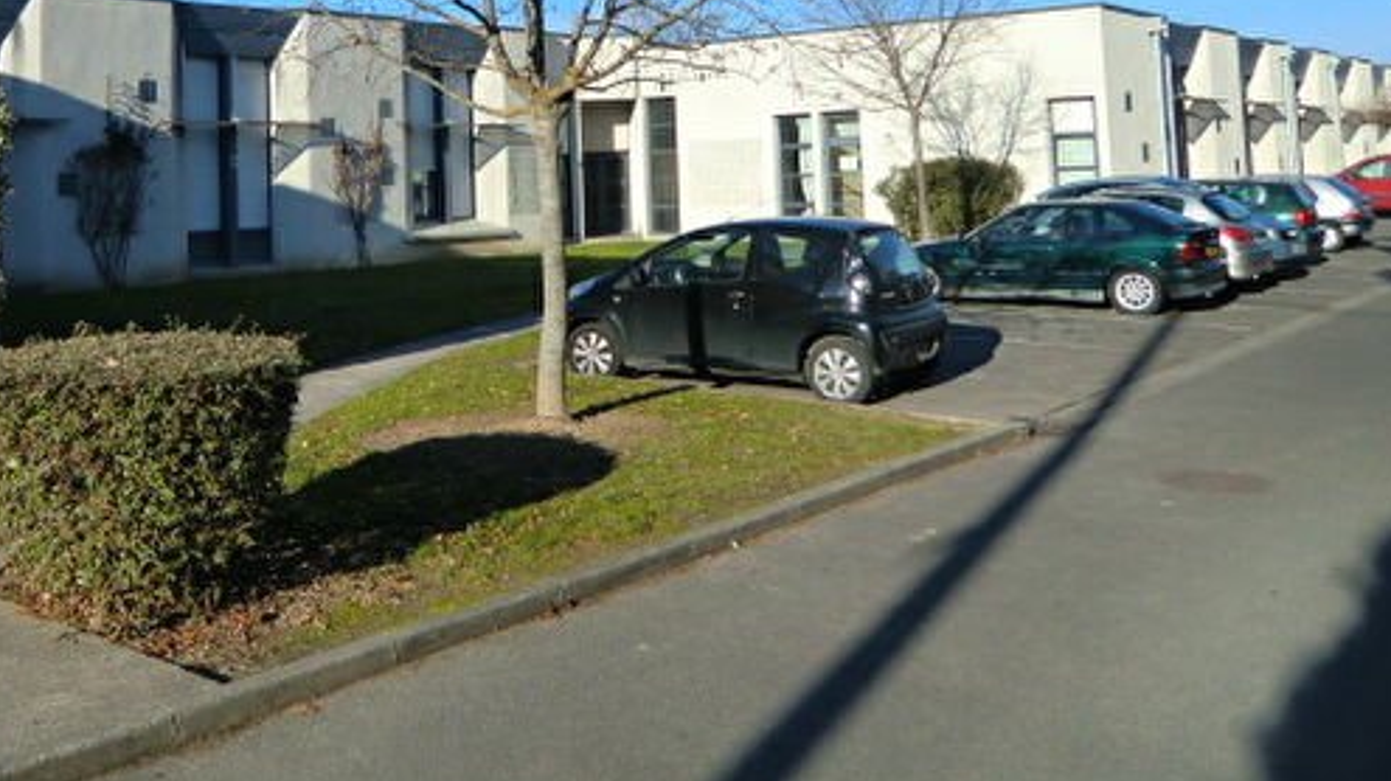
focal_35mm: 37
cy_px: 69
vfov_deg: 30.5
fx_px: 1364
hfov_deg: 52.9
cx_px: 458
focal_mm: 4.3
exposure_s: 1/800
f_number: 3.2
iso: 64
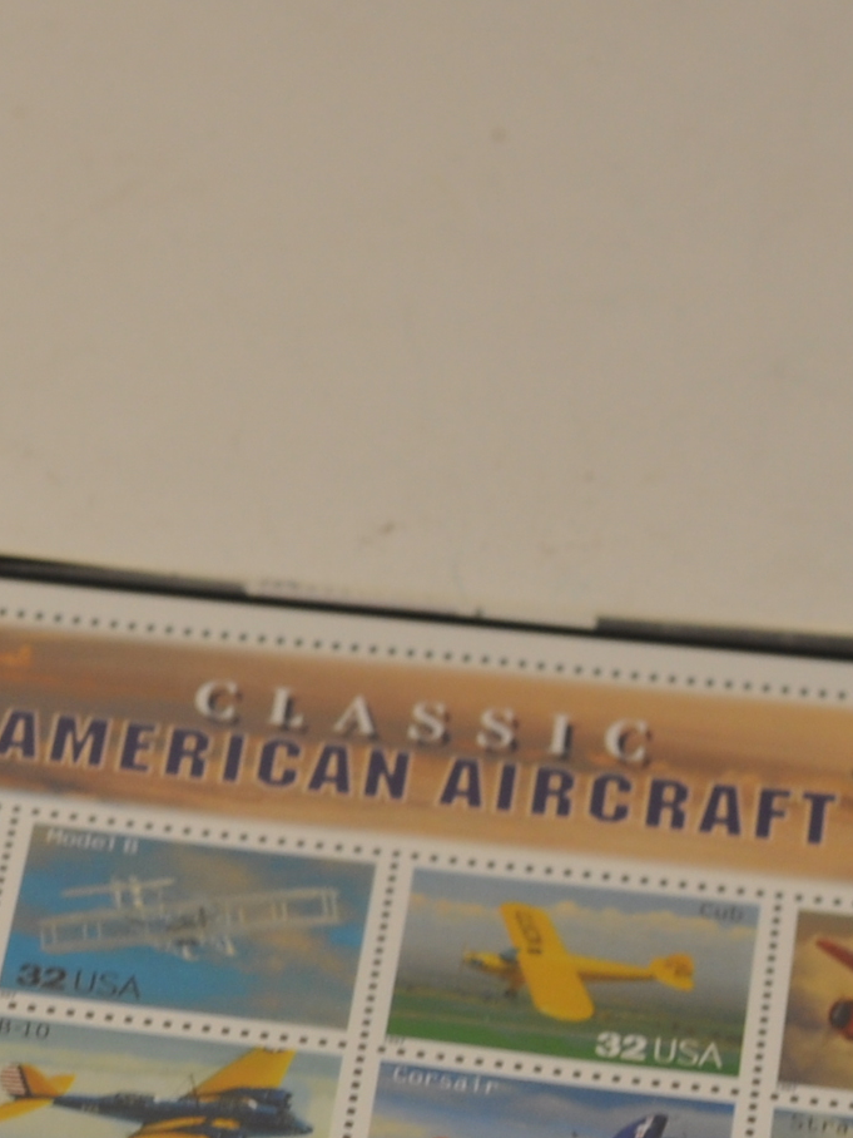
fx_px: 8378
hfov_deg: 5.7
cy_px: 1326
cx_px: -747
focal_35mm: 255
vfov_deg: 7.7
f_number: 5.6
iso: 200
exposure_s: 1/125
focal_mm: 50
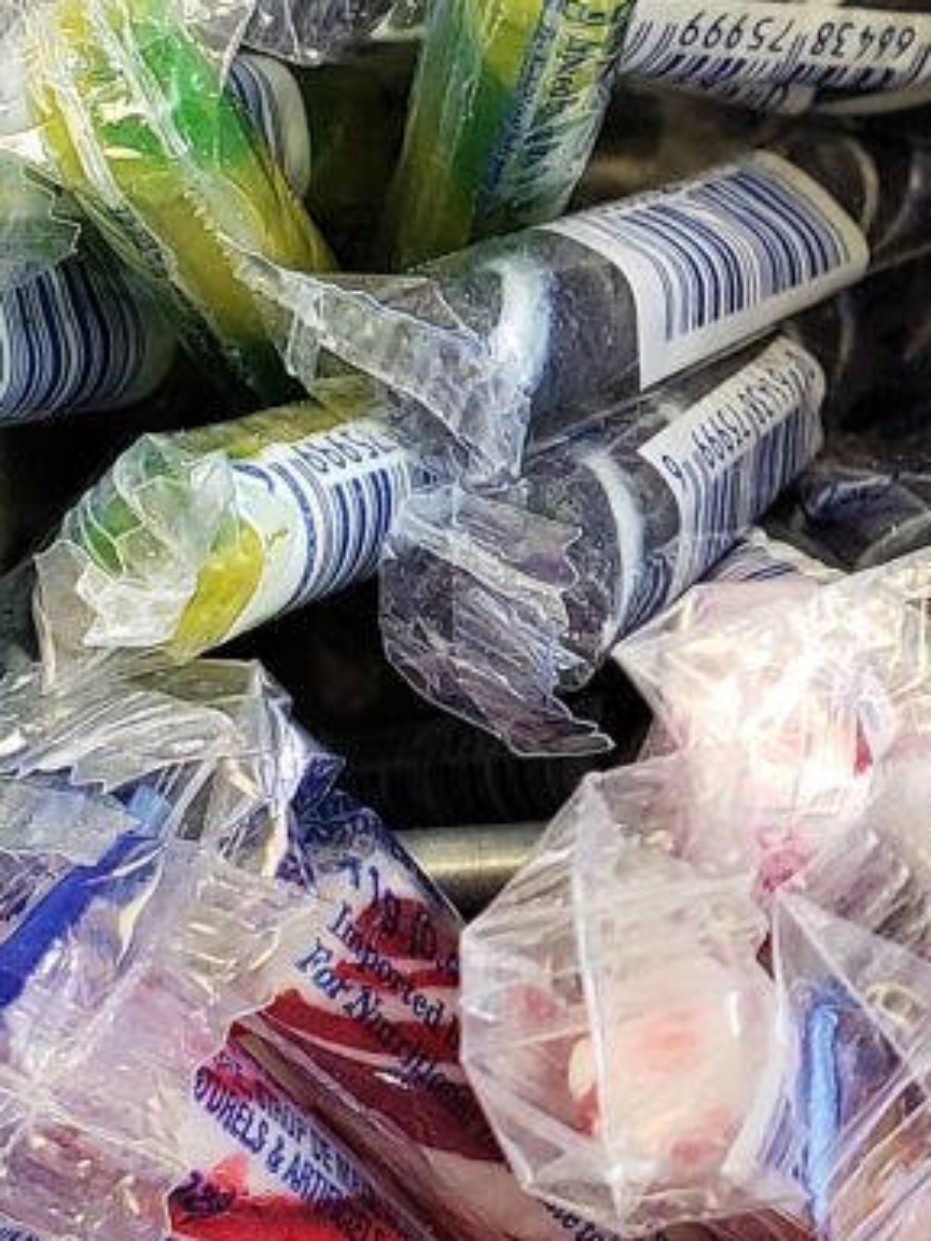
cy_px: 427
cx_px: 1238
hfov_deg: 13.7
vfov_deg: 18.8
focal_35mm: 104
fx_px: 3729
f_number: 2.4
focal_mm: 4.3
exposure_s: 1/60
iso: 160
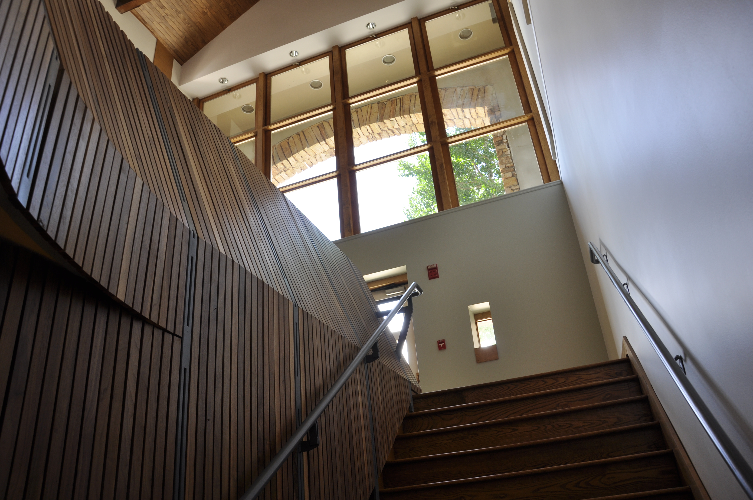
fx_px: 564
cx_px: 376
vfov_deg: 47.8
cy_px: 250
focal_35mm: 27
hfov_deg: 67.4
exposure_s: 1/30
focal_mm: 18
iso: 200
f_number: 5.6
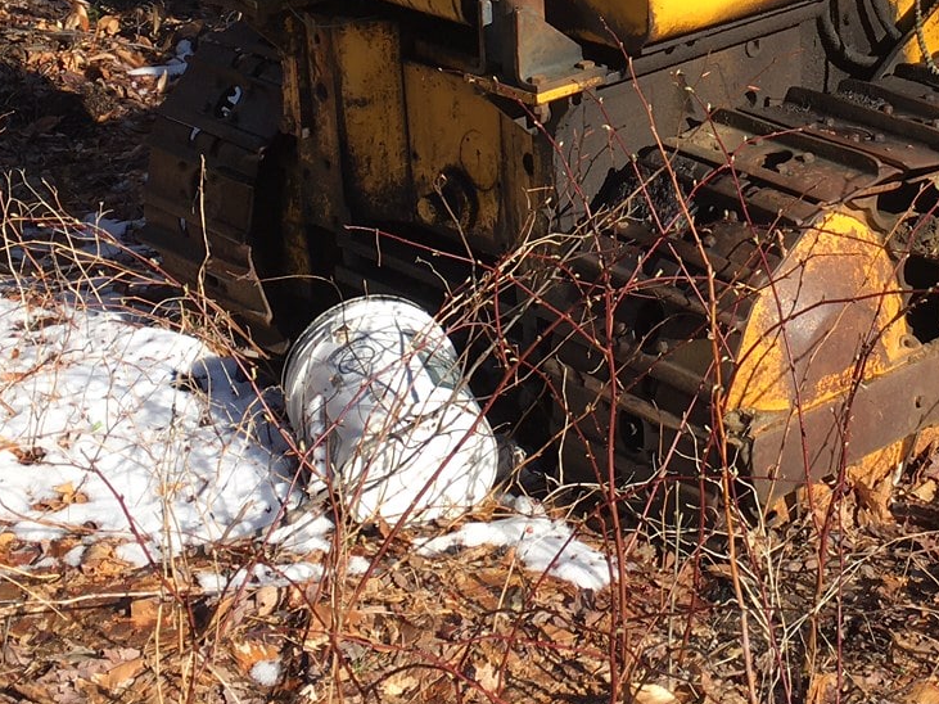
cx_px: 740
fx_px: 2170
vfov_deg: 17.8
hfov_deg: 24.1
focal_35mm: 80
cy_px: -66
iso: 25
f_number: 2.2
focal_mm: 4.15
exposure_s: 1/864
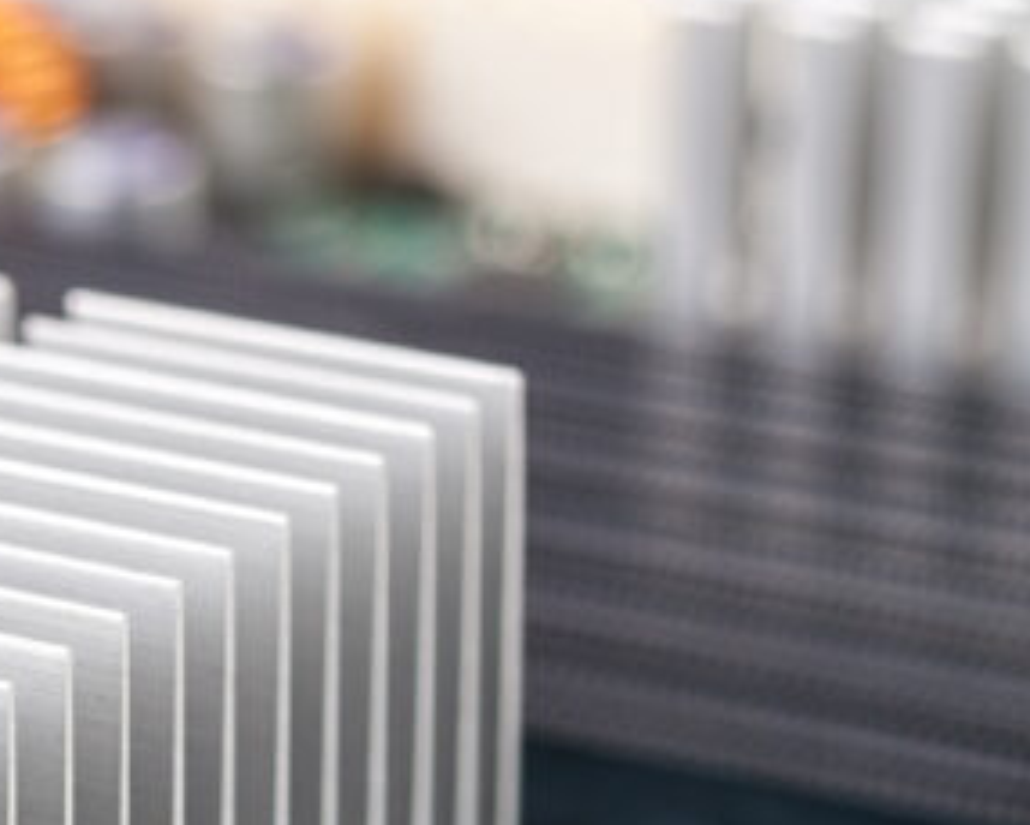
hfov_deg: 8.7
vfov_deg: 7.0
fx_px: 6709
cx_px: -83
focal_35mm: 220
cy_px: 955
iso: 100
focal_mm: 42
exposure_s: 1/160
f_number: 5.6
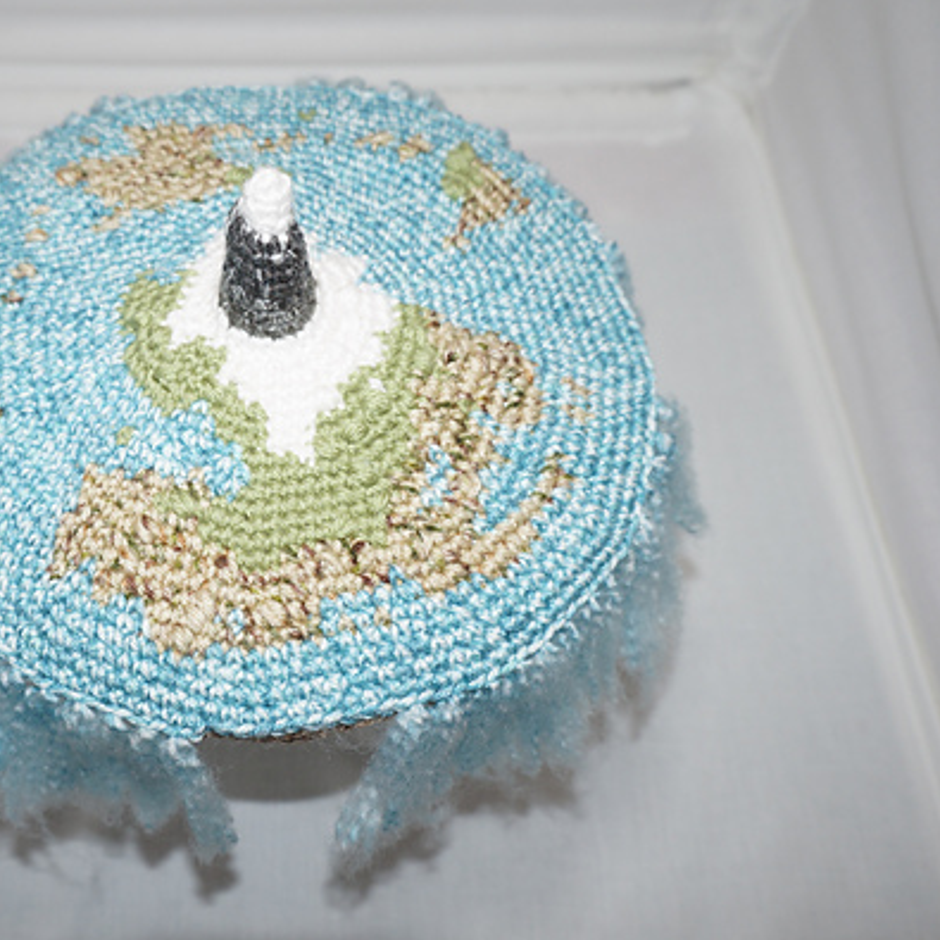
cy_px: 477
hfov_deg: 48.3
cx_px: 264
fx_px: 1014
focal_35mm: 33
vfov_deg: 49.7
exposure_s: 1/80
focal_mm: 16
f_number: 4.5
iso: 200
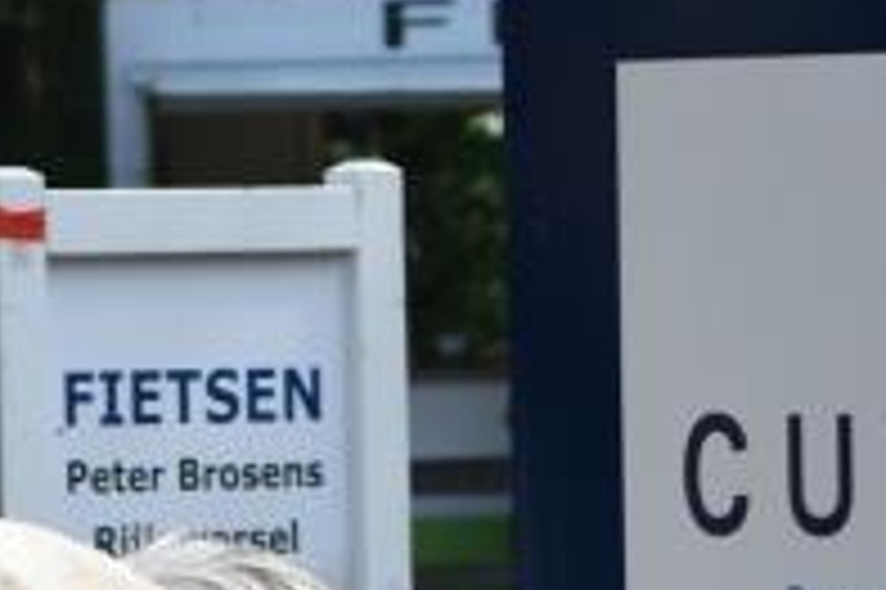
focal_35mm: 546
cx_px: -693
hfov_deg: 3.8
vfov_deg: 2.5
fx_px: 13426
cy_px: 1151
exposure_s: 1/800
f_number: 3.5
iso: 110
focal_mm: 70
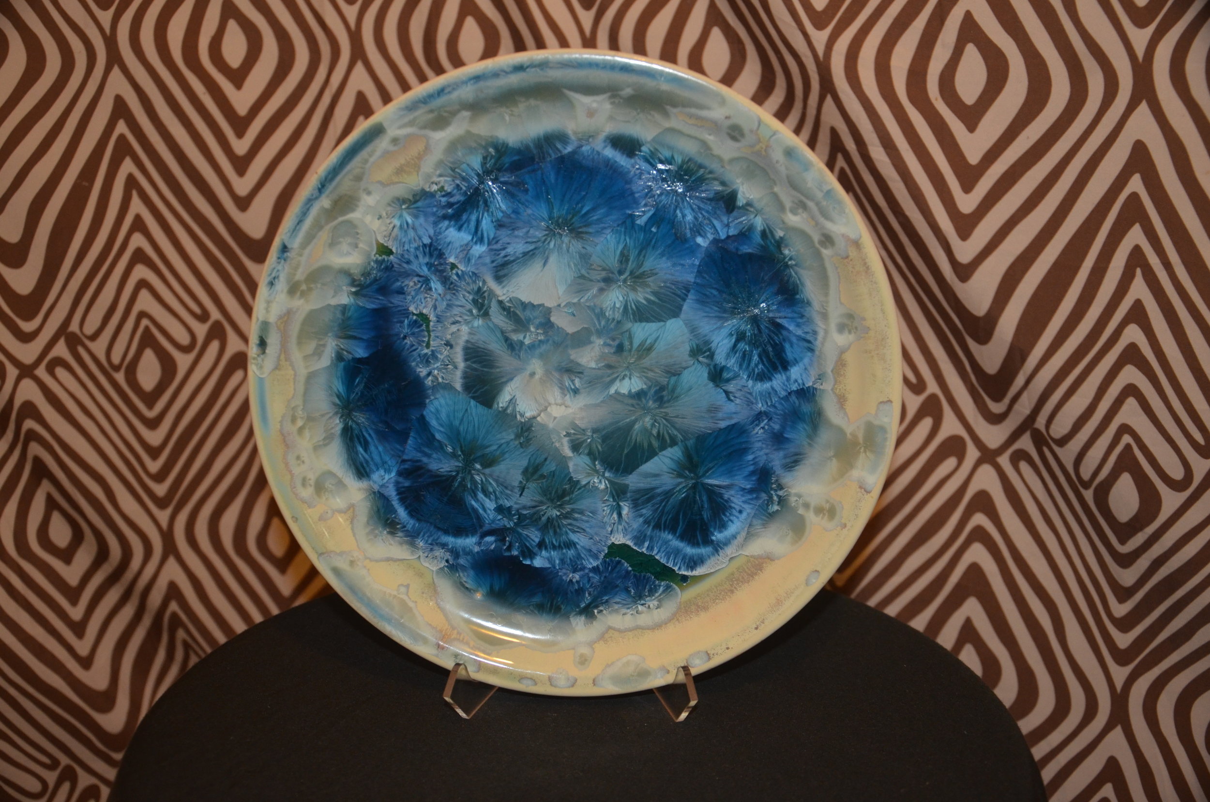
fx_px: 1308
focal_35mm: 39
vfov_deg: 34.1
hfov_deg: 49.6
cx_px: 605
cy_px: 401
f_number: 4
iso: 800
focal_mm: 26
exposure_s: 1/60
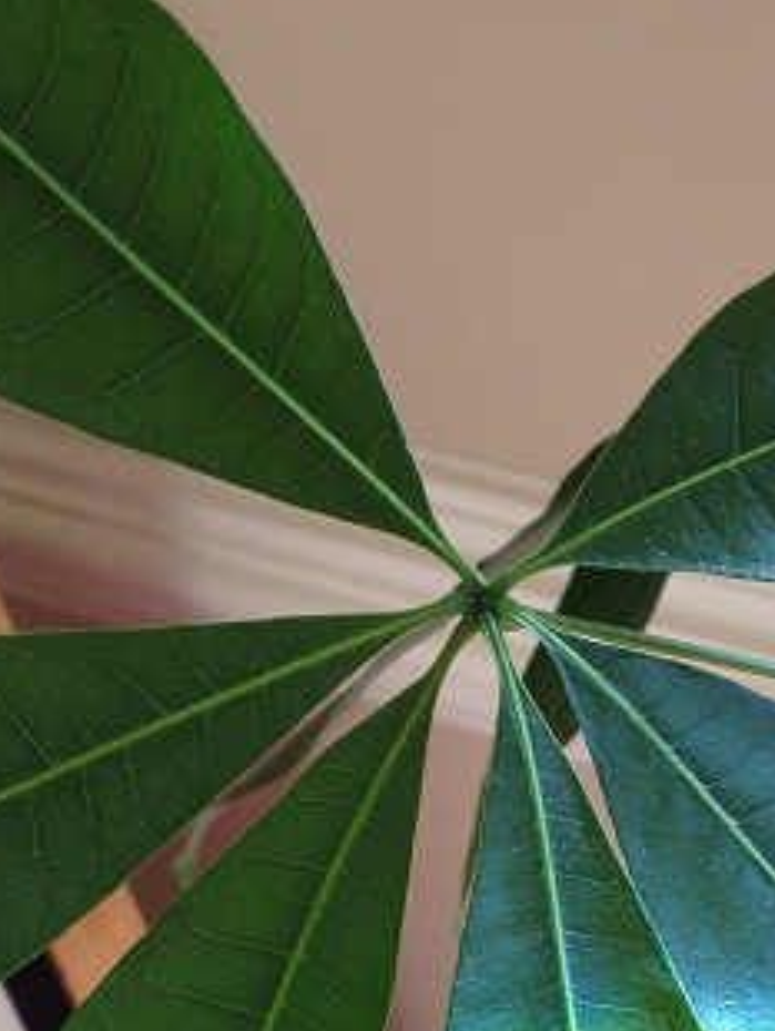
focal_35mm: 92
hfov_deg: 15.9
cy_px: 1034
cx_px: 679
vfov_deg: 20.6
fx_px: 2743
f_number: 2.4
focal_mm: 4.28
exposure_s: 1/60
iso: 64
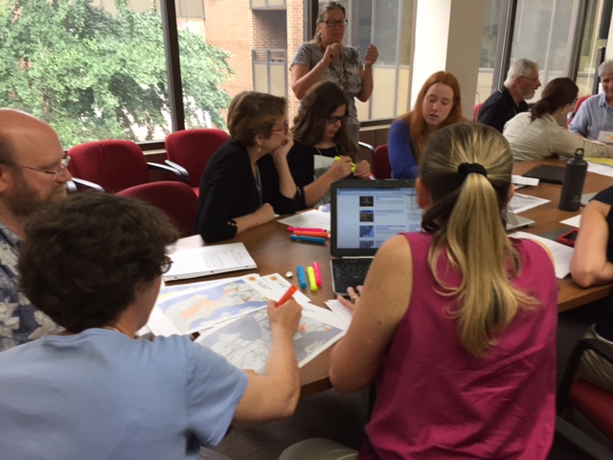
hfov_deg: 61.7
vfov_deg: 48.2
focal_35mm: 29
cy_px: 230
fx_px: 514
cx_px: 306
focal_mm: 4.15
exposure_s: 1/30
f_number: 2.2
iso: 32
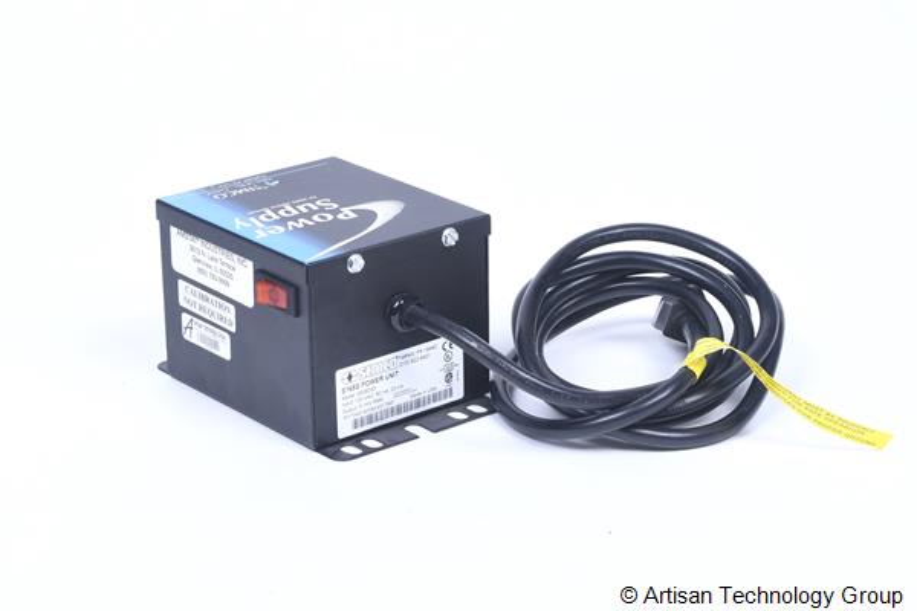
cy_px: 306
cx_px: 458
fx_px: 1834
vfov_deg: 18.9
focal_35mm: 72
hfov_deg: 28.1
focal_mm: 48
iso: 200
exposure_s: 1/200
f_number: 14
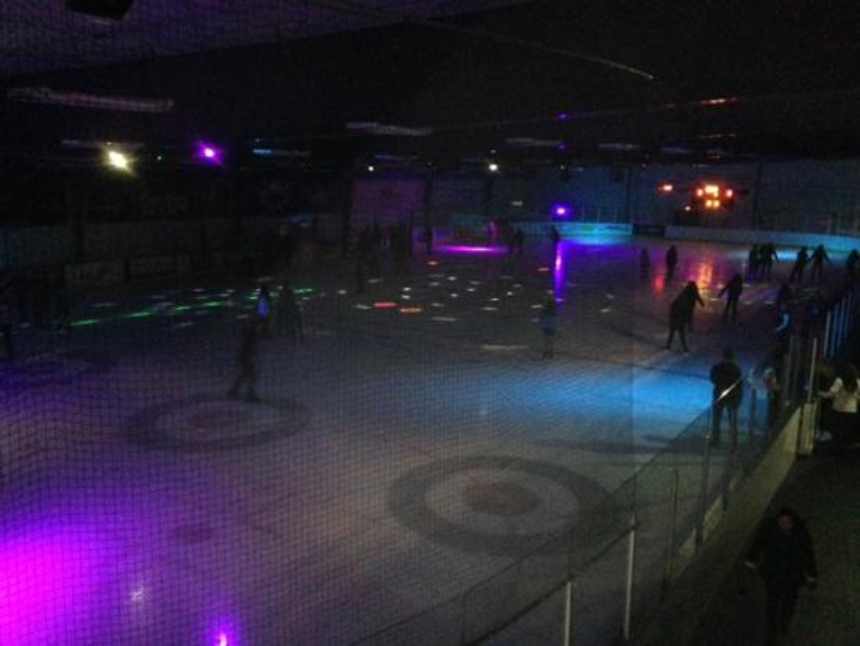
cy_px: 323
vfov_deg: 43.0
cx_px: 430
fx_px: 820
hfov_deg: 55.3
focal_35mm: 33
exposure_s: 1/16
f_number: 2.4
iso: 800
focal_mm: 4.12
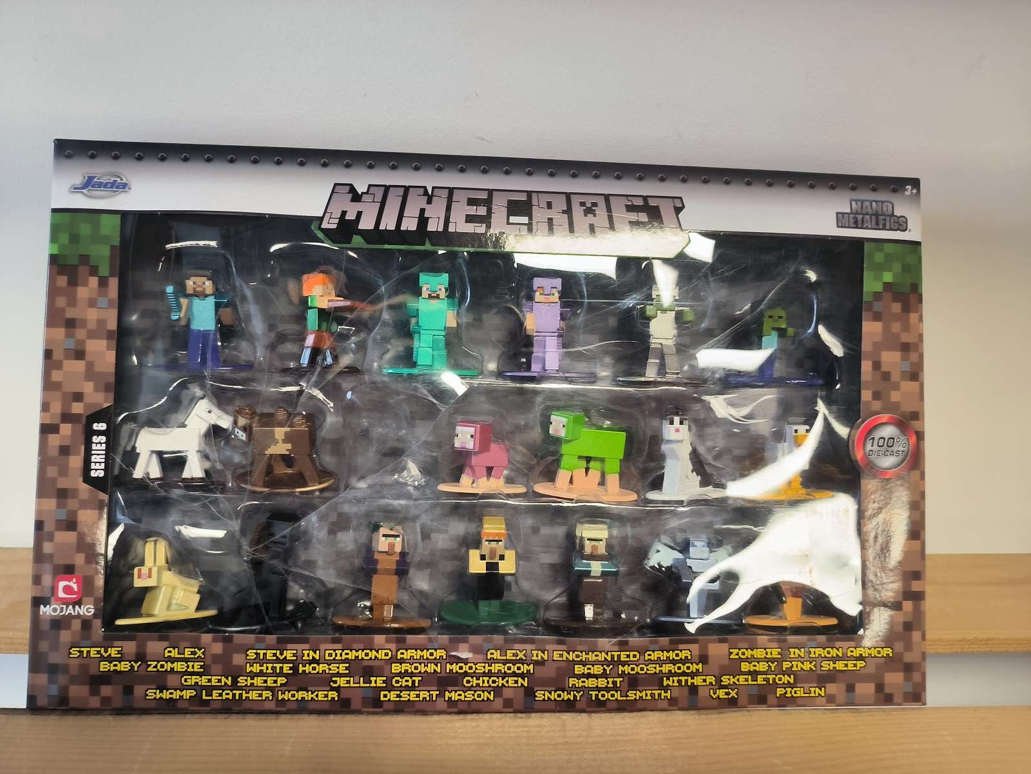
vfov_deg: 56.8
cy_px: 387
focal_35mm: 24
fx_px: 715
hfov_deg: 71.6
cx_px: 516
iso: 372
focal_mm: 5.24
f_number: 1.7
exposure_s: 1/50
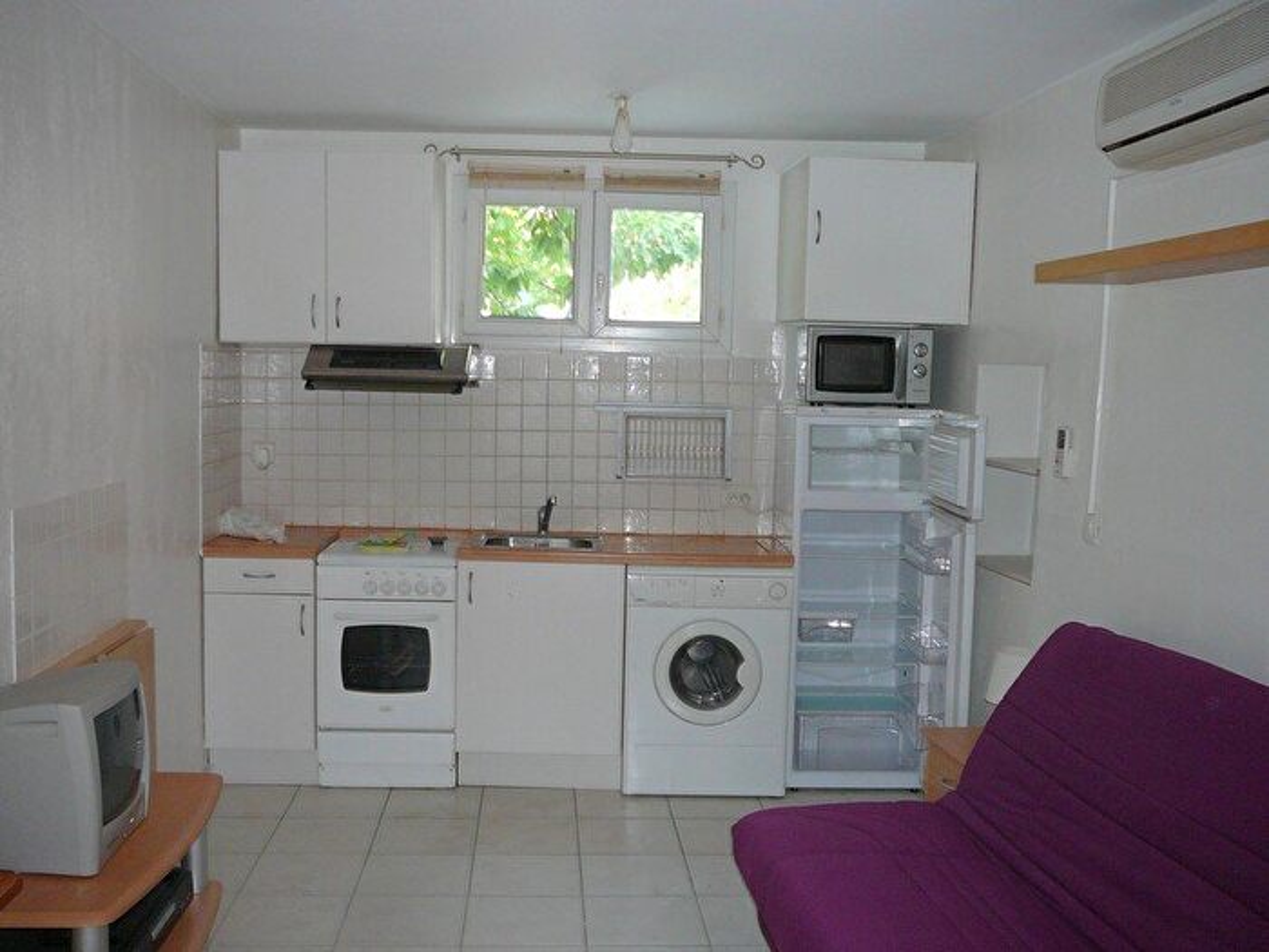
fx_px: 1283
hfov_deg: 52.6
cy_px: 476
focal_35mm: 35
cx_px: 634
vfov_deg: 40.7
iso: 125
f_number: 2.8
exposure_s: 1/8
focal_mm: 5.2
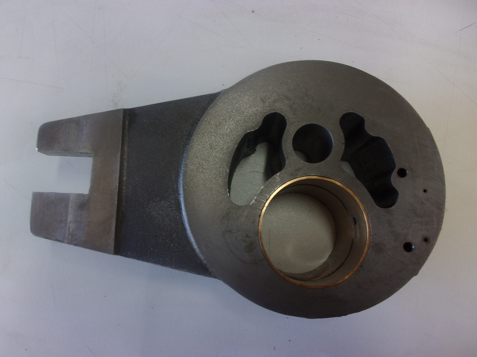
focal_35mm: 28
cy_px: 178
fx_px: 386
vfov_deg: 49.7
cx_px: 238
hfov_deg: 63.4
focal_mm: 5.1
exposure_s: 1/34
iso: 99
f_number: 3.9
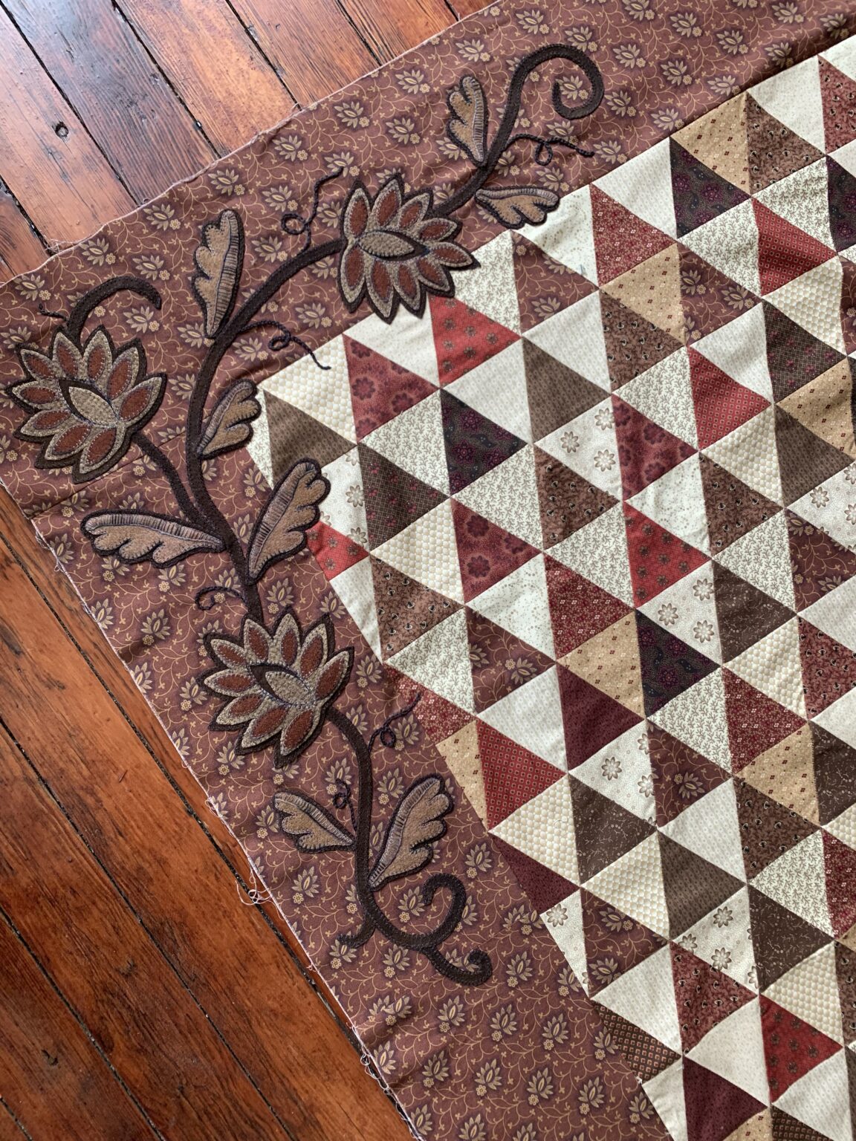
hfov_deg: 53.1
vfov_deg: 67.3
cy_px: 570
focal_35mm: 26
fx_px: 857
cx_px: 428
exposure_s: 1/71
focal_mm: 4.25
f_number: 1.8
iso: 100
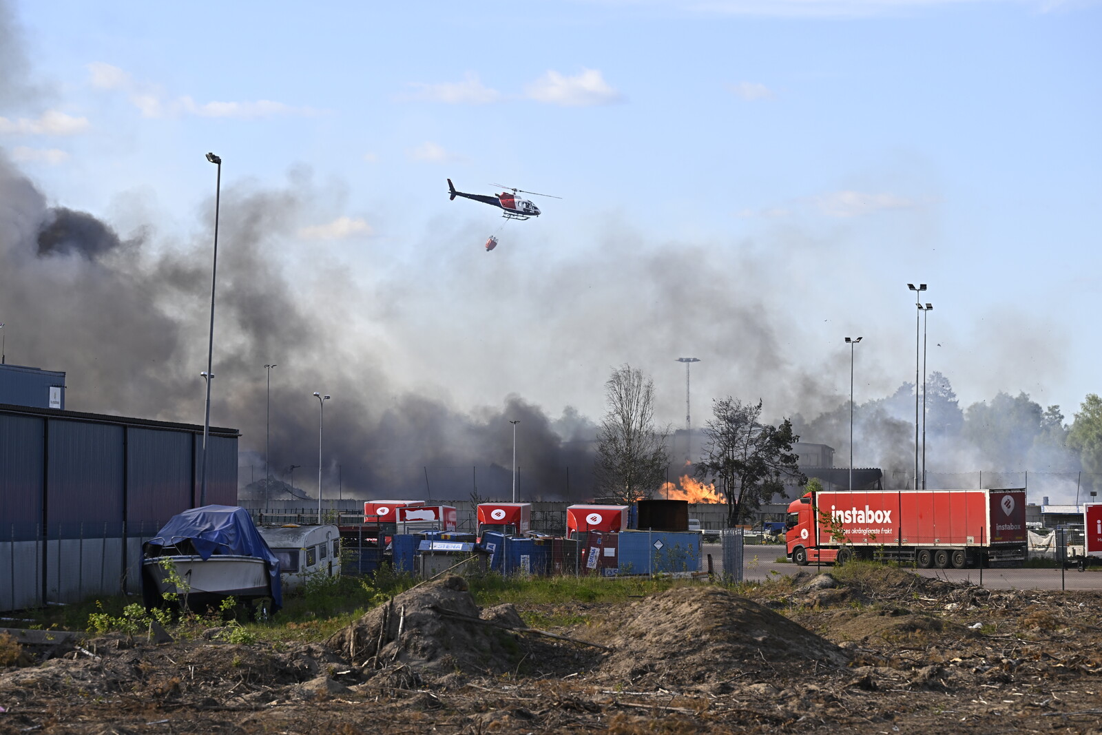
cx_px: 551
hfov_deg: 14.7
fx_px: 4286
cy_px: 368
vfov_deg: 9.8
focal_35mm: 140
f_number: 6.3
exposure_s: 1/1600
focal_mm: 140
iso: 500
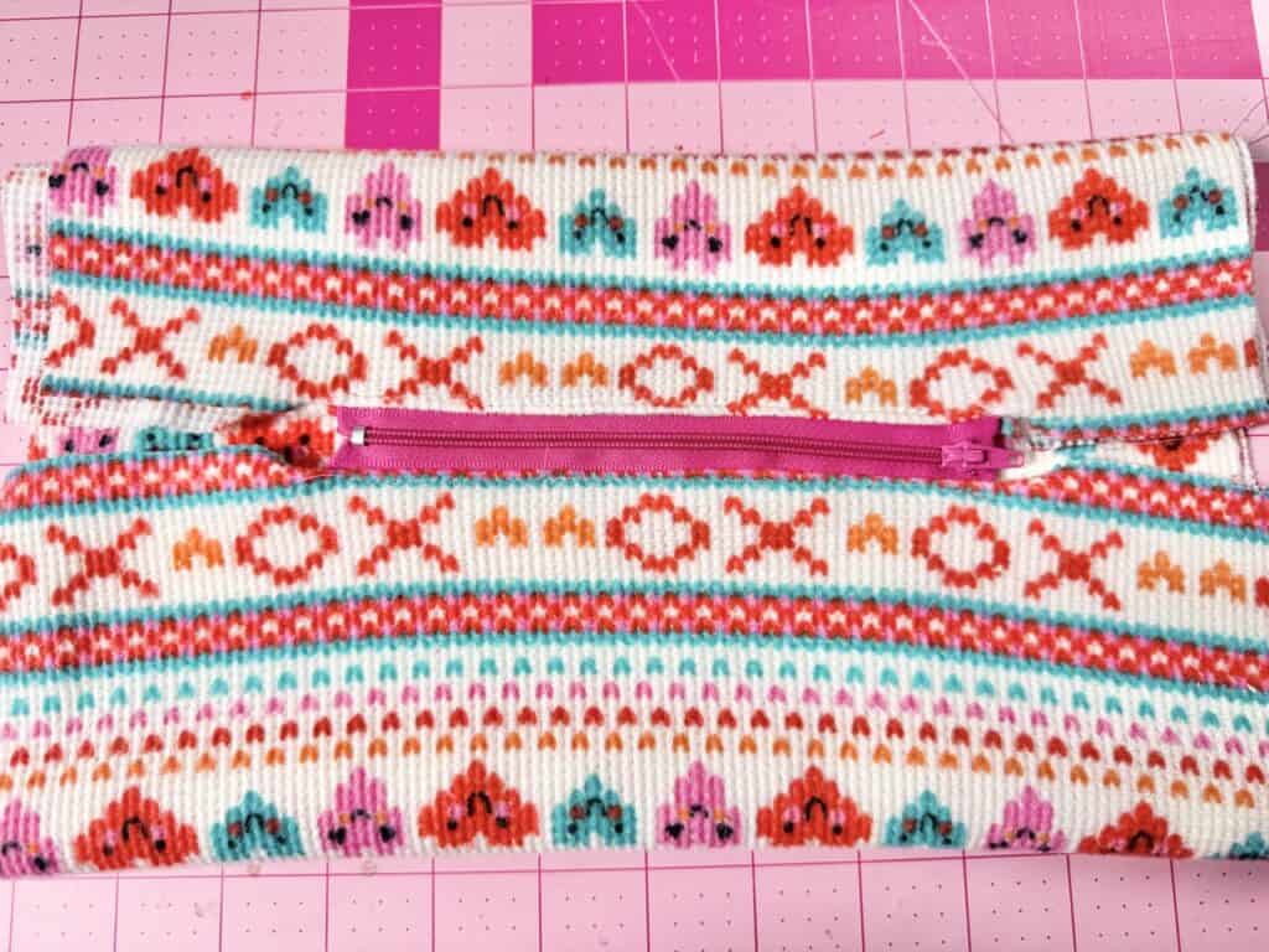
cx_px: 634
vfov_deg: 56.8
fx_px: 880
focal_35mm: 24
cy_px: 476
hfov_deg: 71.6
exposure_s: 1/658
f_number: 1.78
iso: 80
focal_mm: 6.76
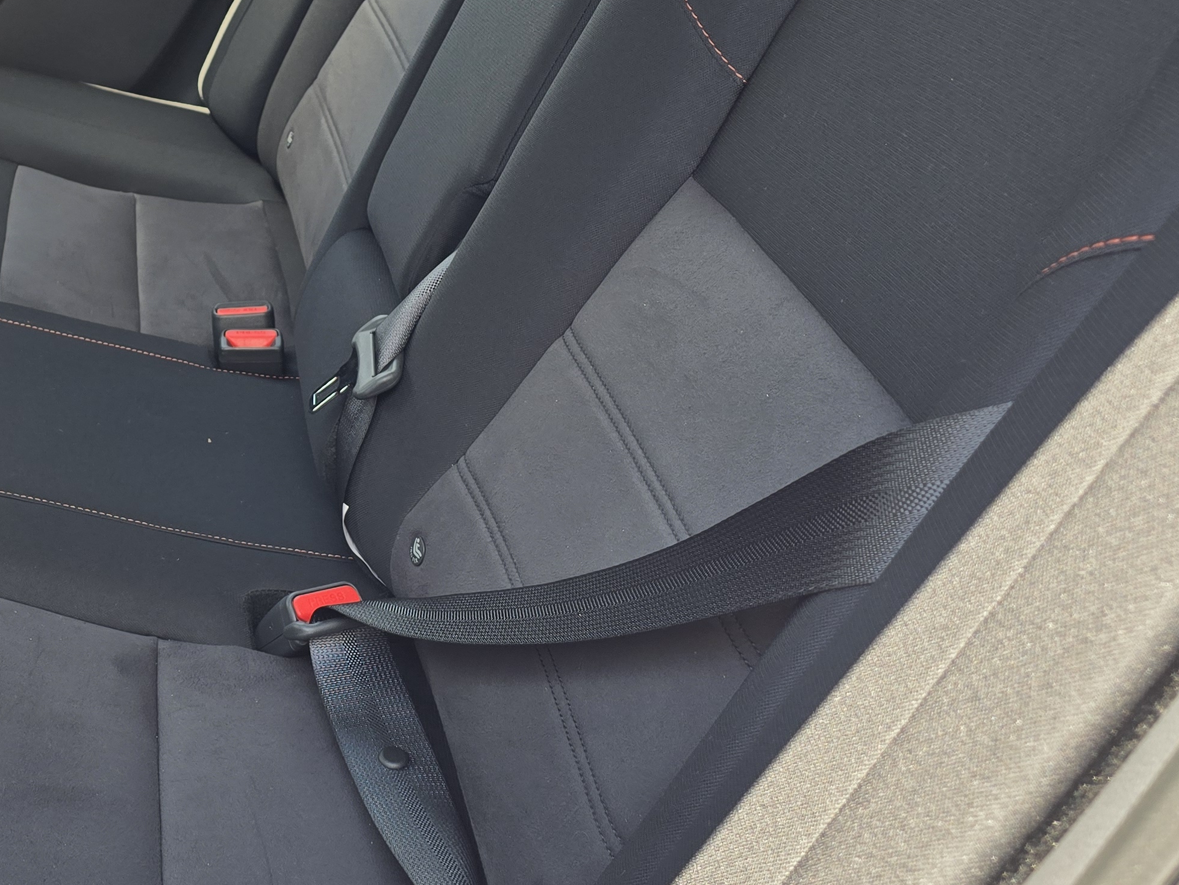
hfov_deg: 38.5
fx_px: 1601
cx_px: 187
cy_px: 259
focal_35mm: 47
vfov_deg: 30.5
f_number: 1.7
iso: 25
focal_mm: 6.3
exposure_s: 1/180
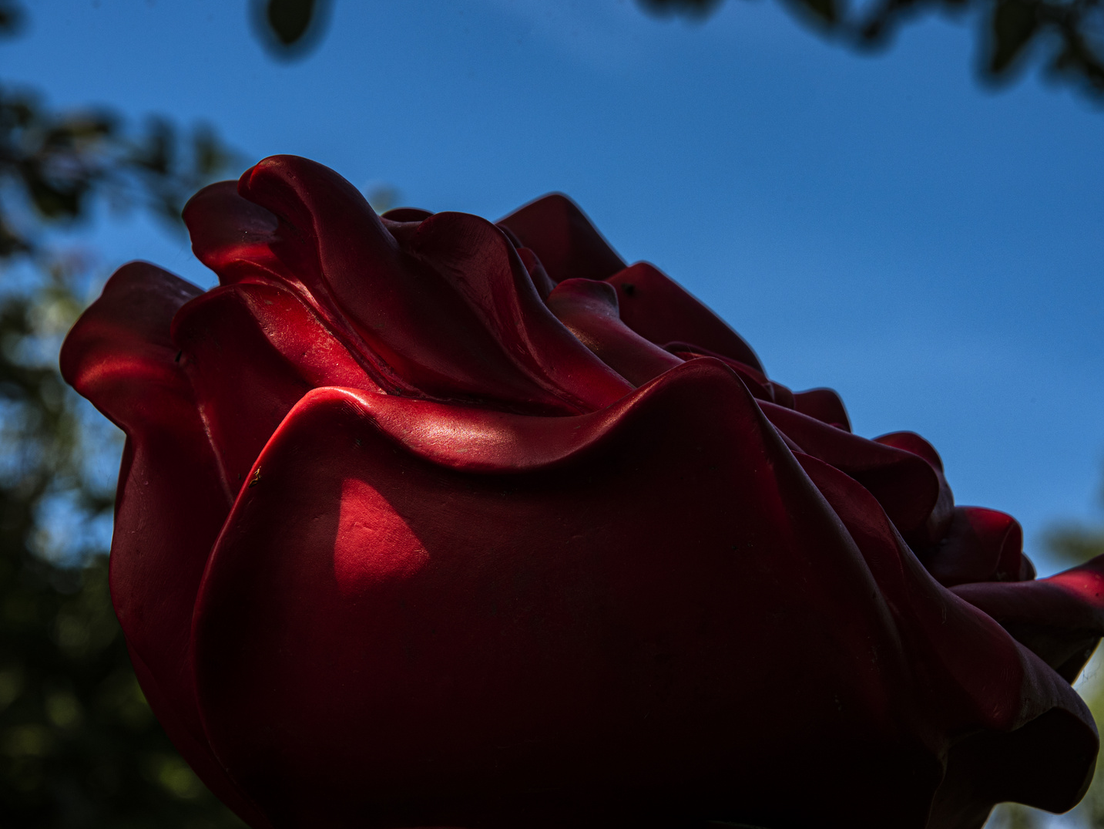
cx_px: 617
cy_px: 414
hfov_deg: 8.7
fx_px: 7272
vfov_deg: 6.5
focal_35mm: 228
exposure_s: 1/250
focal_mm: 210
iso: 400
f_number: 16
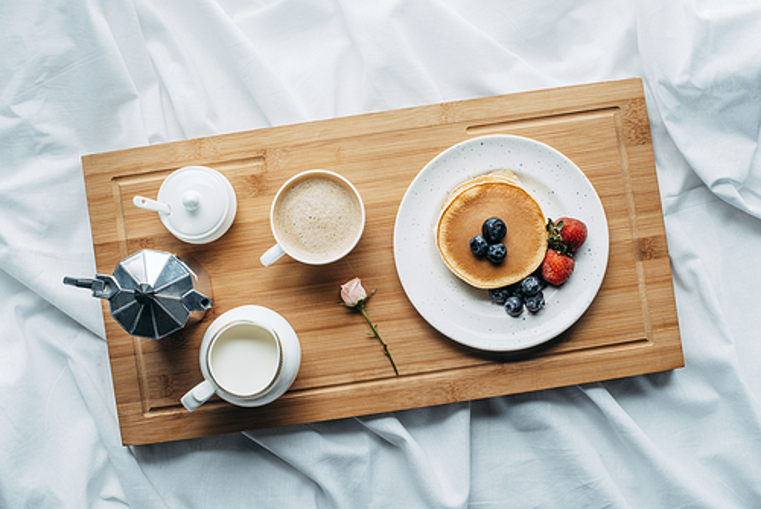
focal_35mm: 50
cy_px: 254
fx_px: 1058
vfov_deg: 27.0
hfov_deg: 39.6
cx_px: 380
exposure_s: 1/160
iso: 100
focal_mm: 50
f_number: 11
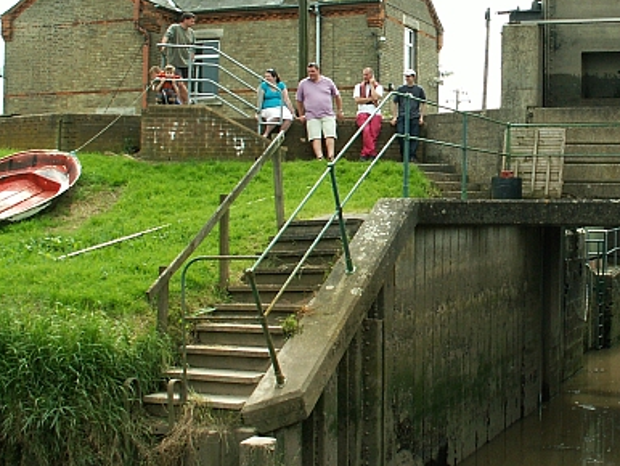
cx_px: 455
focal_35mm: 58
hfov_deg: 32.7
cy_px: 169
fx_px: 1039
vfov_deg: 25.2
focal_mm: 5.86
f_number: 5.6
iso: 50
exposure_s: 1/125
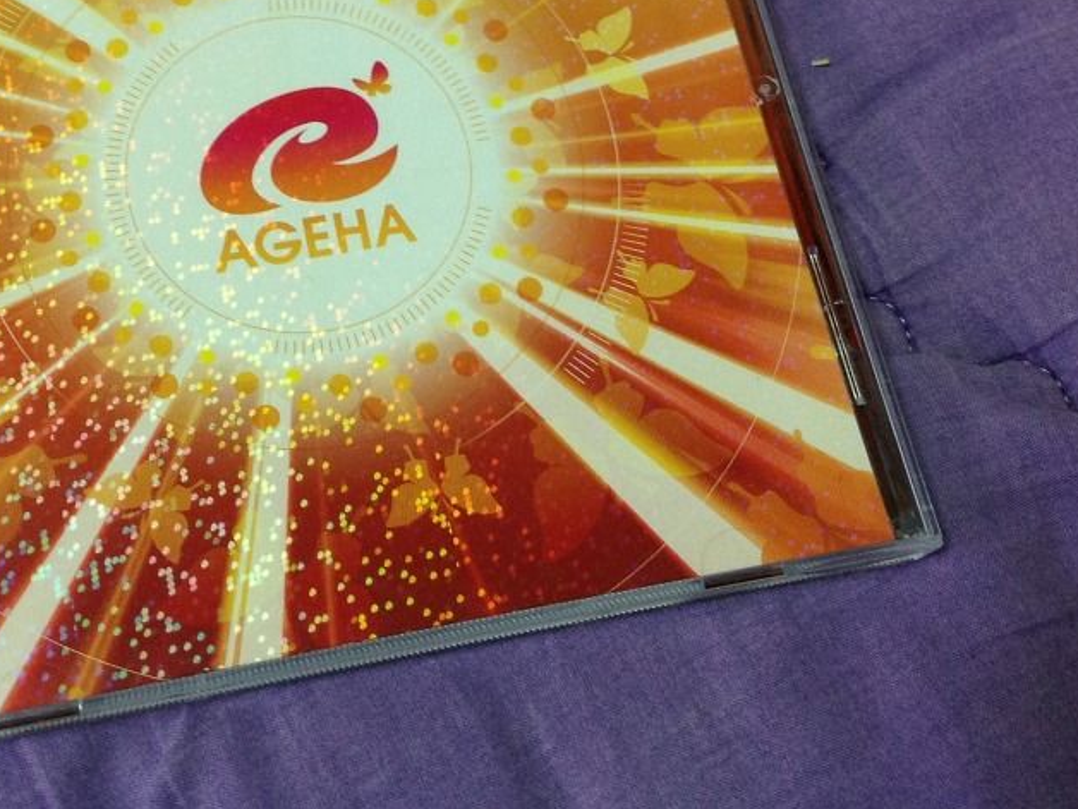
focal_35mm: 57
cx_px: 390
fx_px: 1775
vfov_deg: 25.4
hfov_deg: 33.6
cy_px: 206
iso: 160
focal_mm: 4.28
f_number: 2.4
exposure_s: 1/15
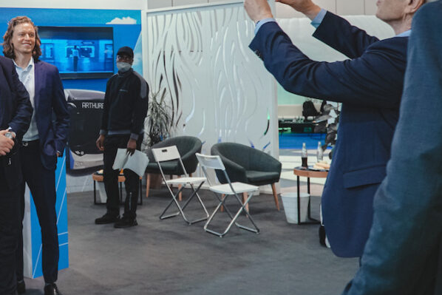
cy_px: 105
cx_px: 58
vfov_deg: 26.4
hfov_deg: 36.9
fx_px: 625
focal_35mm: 51
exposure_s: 1/160
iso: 1600
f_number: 4
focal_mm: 19
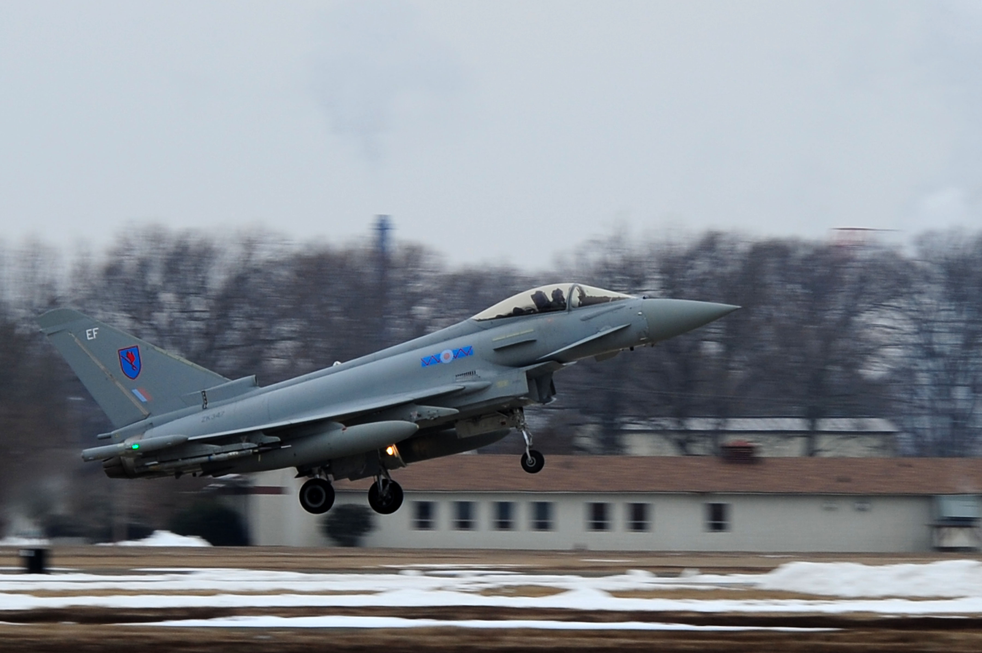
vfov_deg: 7.6
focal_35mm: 180
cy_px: 326
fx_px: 4907
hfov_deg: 11.4
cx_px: 491
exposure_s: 1/250
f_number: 9
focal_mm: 180
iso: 250
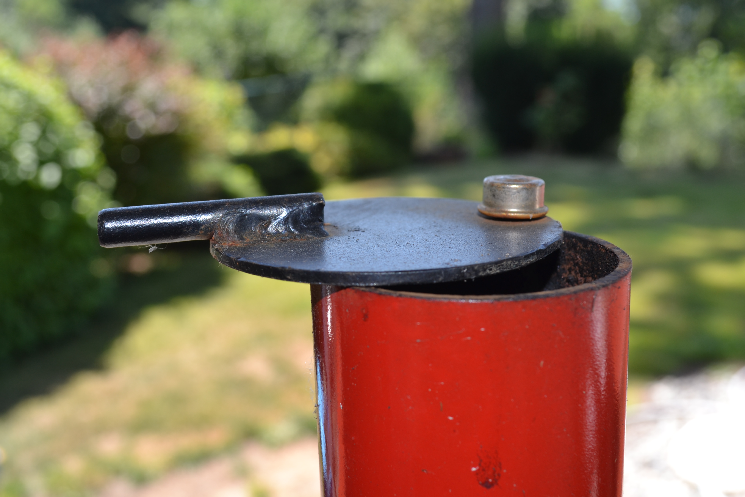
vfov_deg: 28.1
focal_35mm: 48
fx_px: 993
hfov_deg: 41.1
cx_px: 372
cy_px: 248
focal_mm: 32
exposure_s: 1/60
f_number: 8
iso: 100
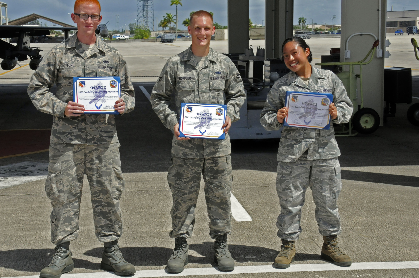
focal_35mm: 65
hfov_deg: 31.1
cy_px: 123
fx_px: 751
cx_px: 185
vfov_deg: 21.0
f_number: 16
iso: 800
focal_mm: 35
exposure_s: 1/500
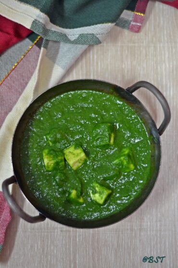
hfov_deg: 18.2
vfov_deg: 27.0
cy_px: 134
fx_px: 556
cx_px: 89
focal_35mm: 75
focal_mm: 50
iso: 1800
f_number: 1.8
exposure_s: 1/60
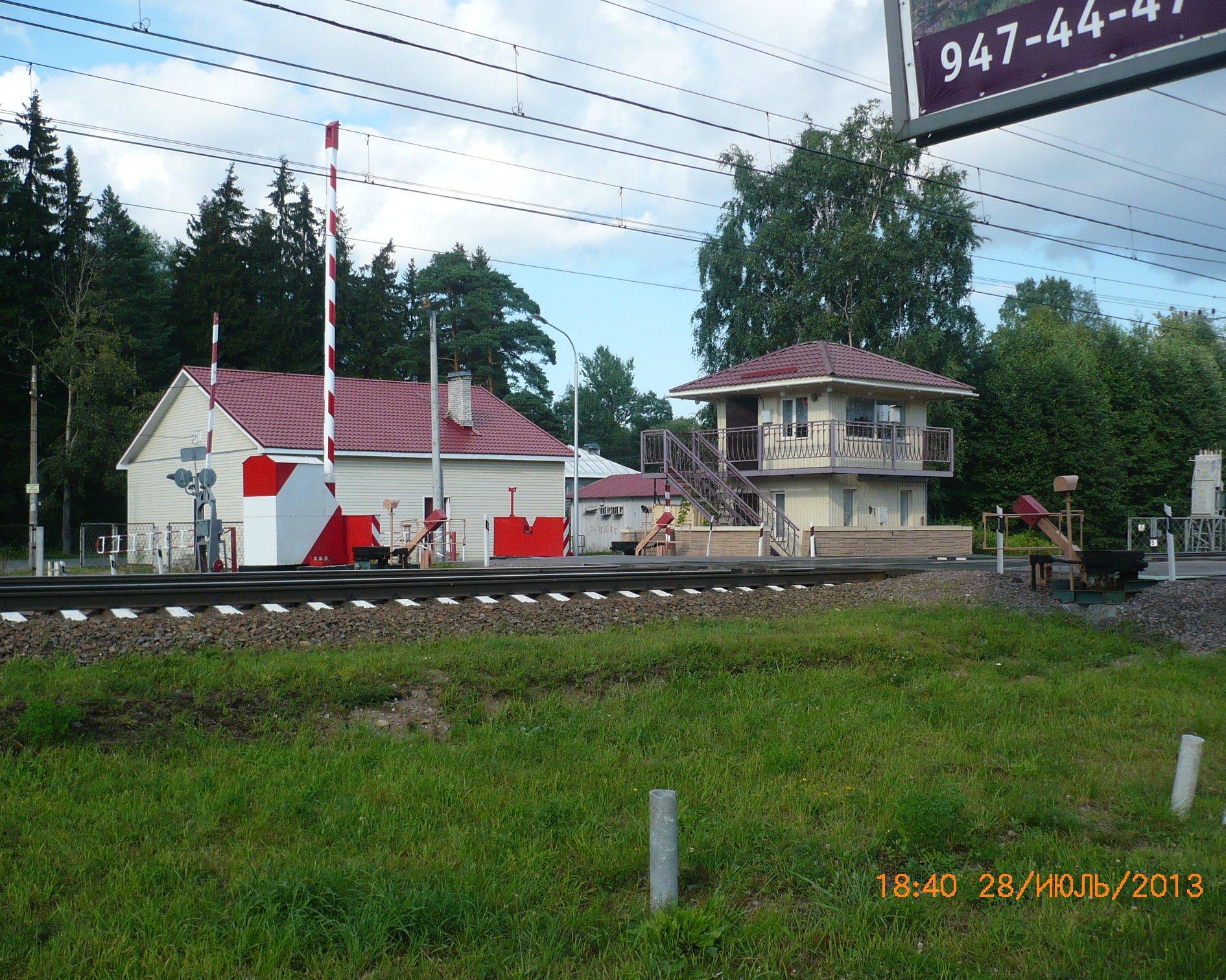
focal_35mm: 37
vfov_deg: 40.1
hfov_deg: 49.1
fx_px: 1343
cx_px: 623
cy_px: 486
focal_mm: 5.8
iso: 100
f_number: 2.8
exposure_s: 1/640
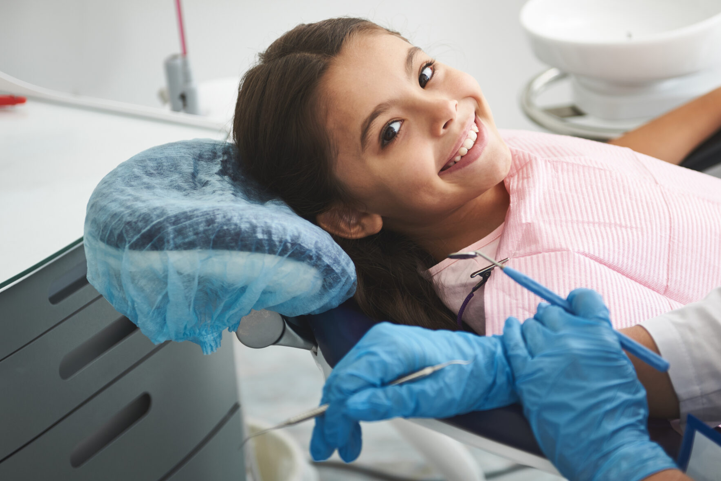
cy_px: 188
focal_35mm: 81
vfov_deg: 16.9
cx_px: 437
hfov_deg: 25.0
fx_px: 1623
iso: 125
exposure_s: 1/200
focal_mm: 56
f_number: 2.8
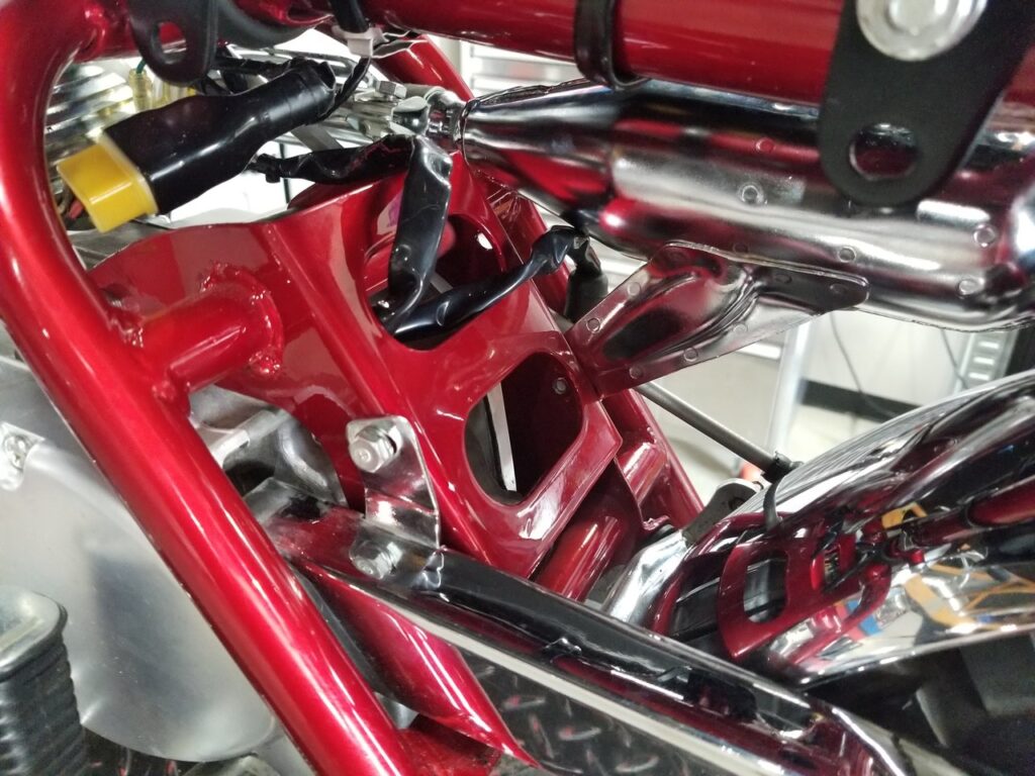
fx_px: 777
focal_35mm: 26
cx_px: 518
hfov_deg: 67.3
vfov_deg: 53.1
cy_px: 388
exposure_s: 1/60
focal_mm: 4.25
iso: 800
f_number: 1.7
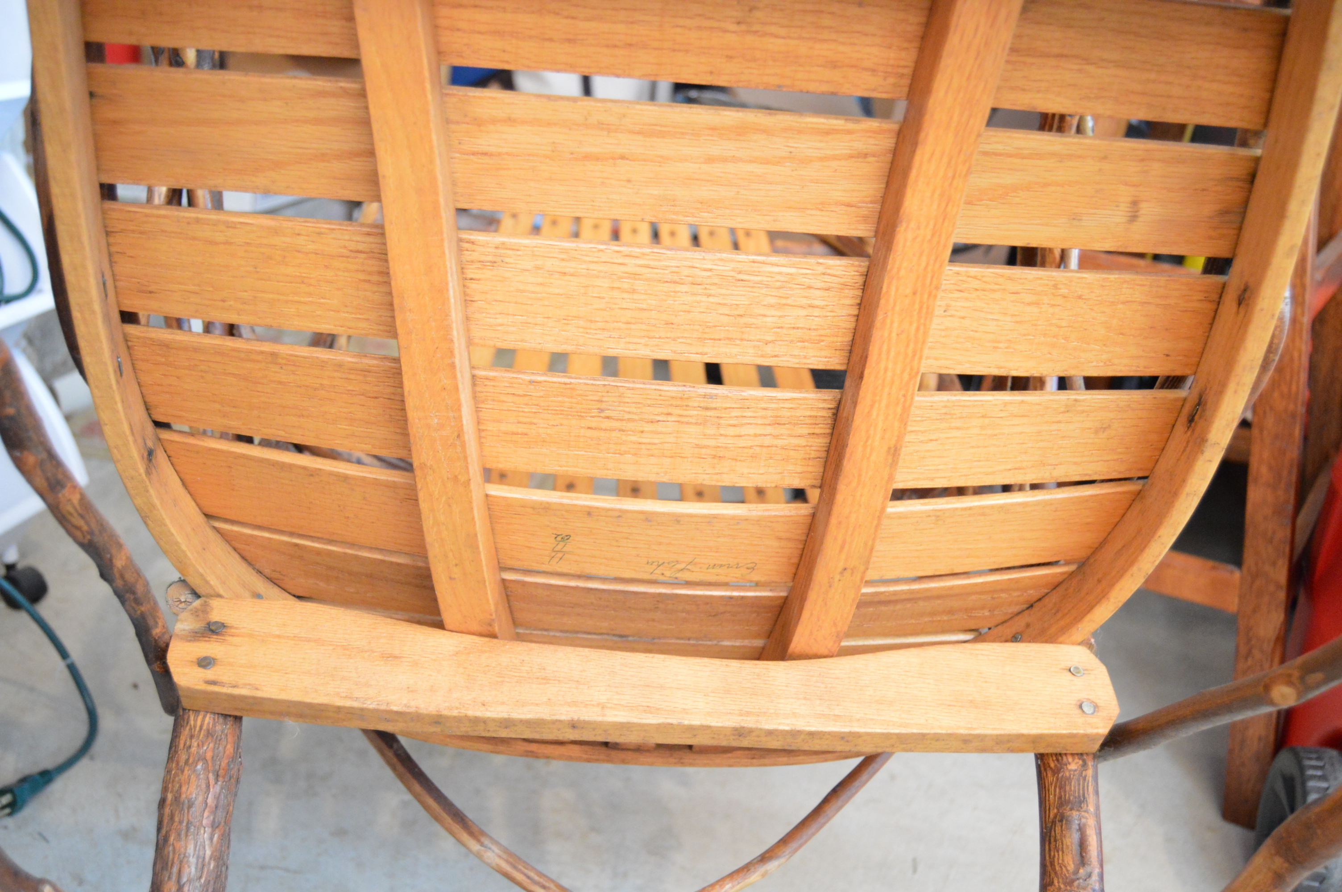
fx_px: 1453
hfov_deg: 49.6
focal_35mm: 39
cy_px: 446
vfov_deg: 34.1
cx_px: 671
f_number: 4
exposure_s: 1/13
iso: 3200
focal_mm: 26
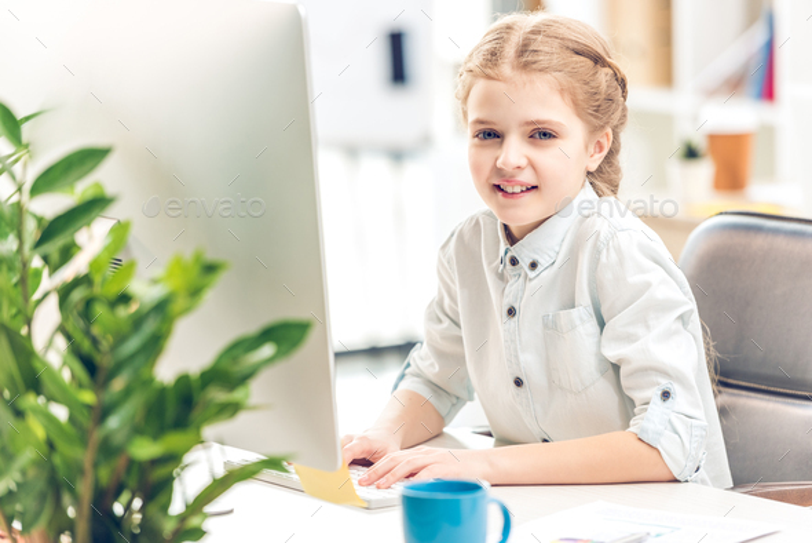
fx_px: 4062
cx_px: 406
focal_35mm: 180
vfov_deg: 7.6
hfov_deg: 11.4
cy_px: 272
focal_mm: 180
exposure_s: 1/160
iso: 400
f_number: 3.5
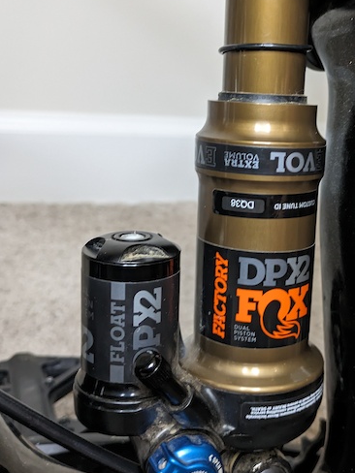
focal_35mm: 41
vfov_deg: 45.5
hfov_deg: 34.5
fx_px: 561
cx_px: 259
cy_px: 187
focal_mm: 5.43
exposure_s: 1/24
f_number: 1.89
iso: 412
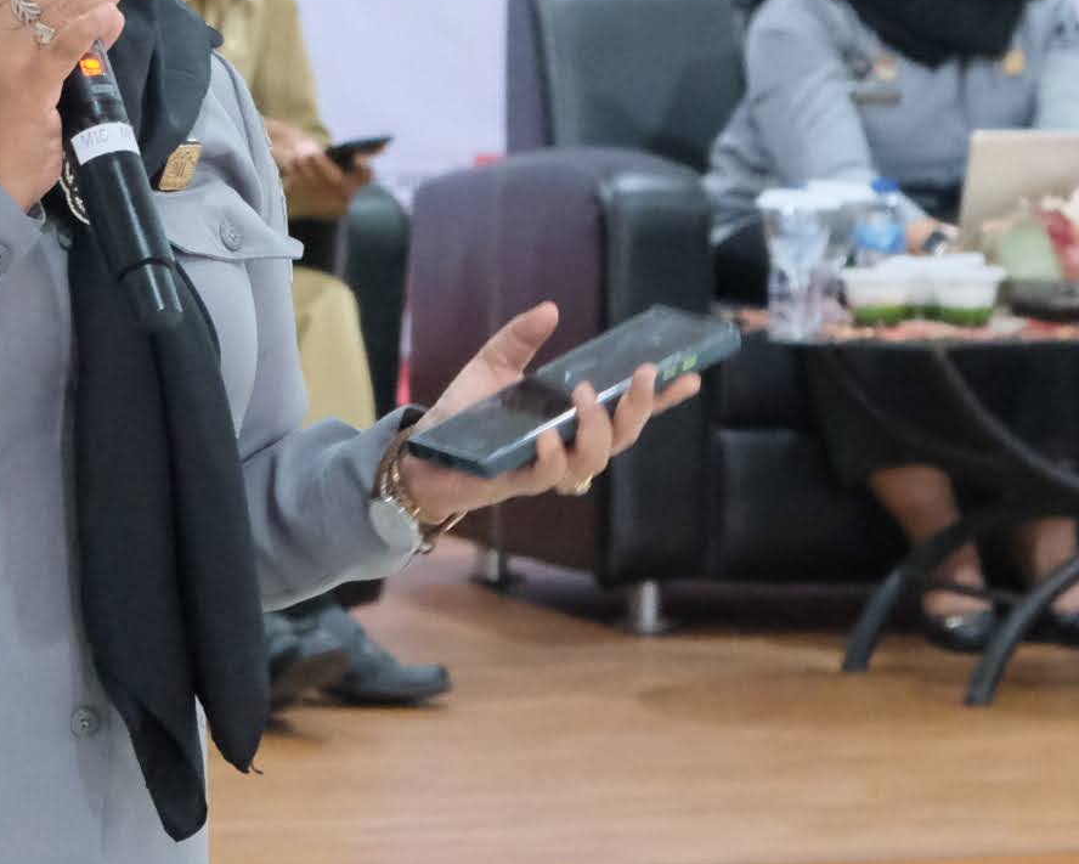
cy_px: -77
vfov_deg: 7.3
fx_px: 6740
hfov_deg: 9.2
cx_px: 623
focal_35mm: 211
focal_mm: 42.9
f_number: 4
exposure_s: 1/60
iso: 10000
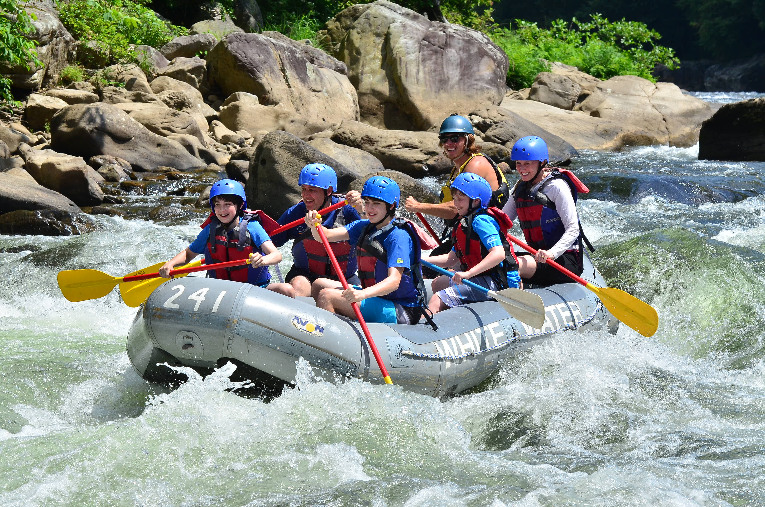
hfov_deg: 11.8
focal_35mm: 174
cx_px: 382
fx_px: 3690
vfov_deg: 7.9
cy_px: 254
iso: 400
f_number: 11
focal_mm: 116
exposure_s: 1/800
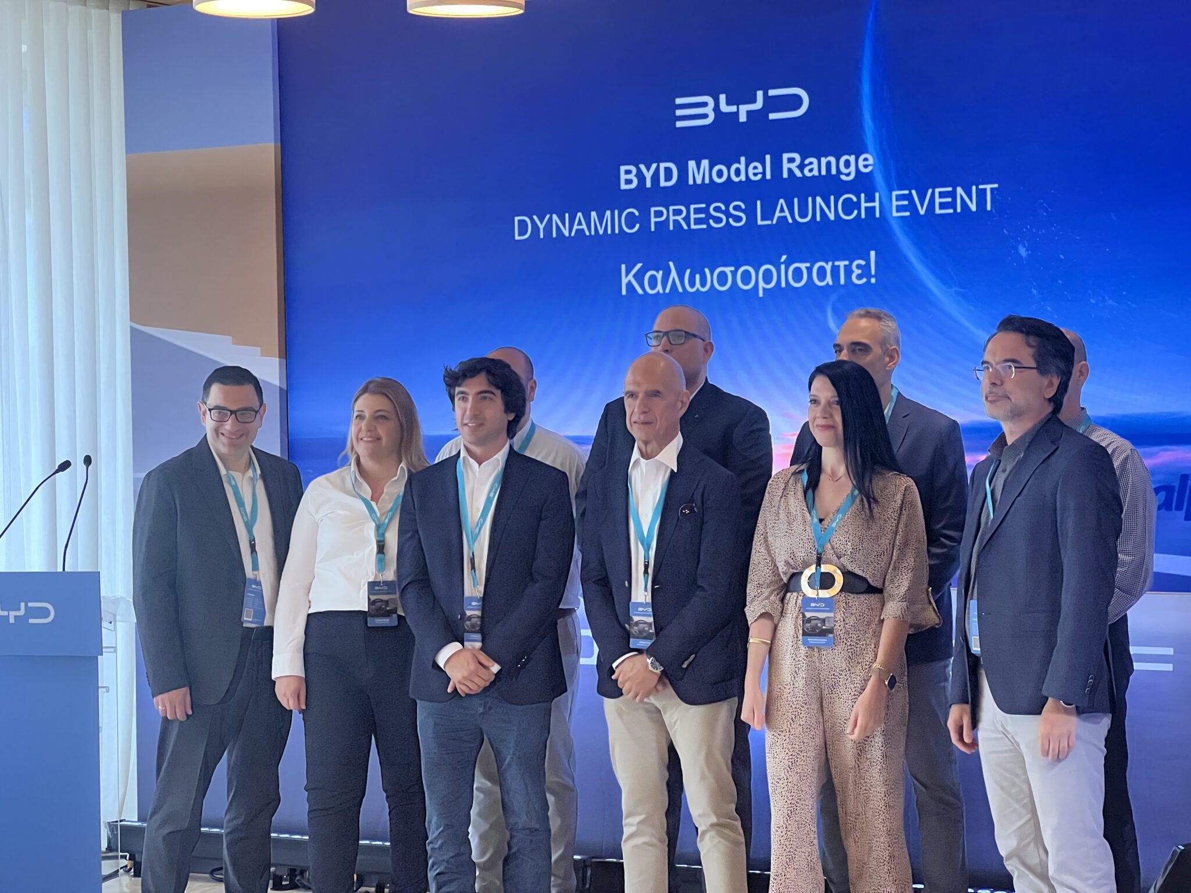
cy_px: 446
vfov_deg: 19.1
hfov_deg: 25.3
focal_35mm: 77
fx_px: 2649
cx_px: 596
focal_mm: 9
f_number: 2.8
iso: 200
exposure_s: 1/100
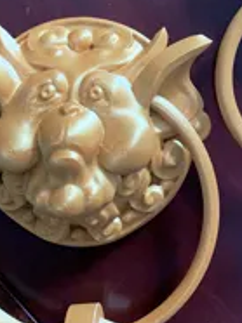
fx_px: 523
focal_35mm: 56
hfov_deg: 25.7
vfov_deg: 33.7
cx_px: 186
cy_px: 78
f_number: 1.8
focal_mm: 4.25
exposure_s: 1/56
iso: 400
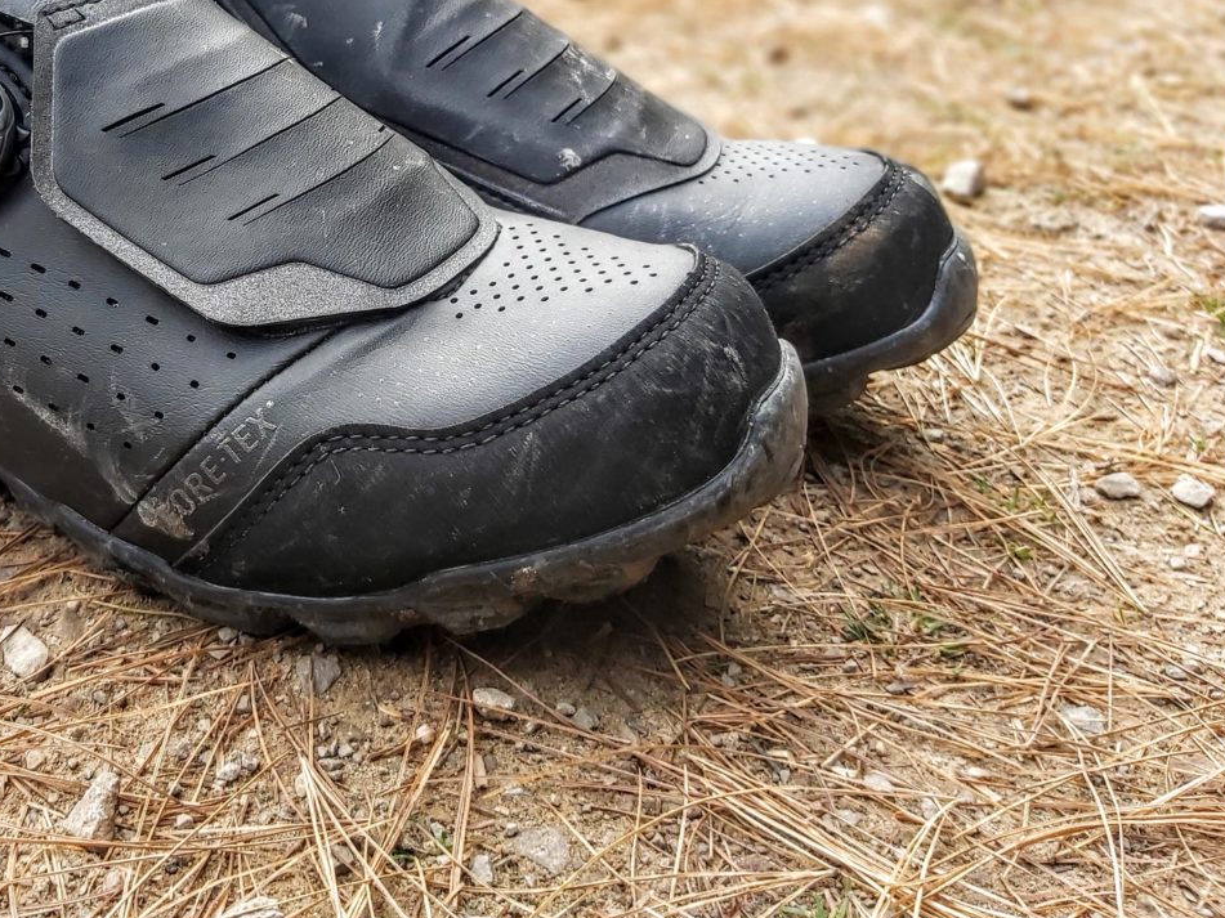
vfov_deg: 33.4
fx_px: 1486
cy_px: 184
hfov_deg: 43.0
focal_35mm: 42
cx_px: 272
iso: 64
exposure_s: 1/322
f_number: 1.7
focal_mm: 3.92
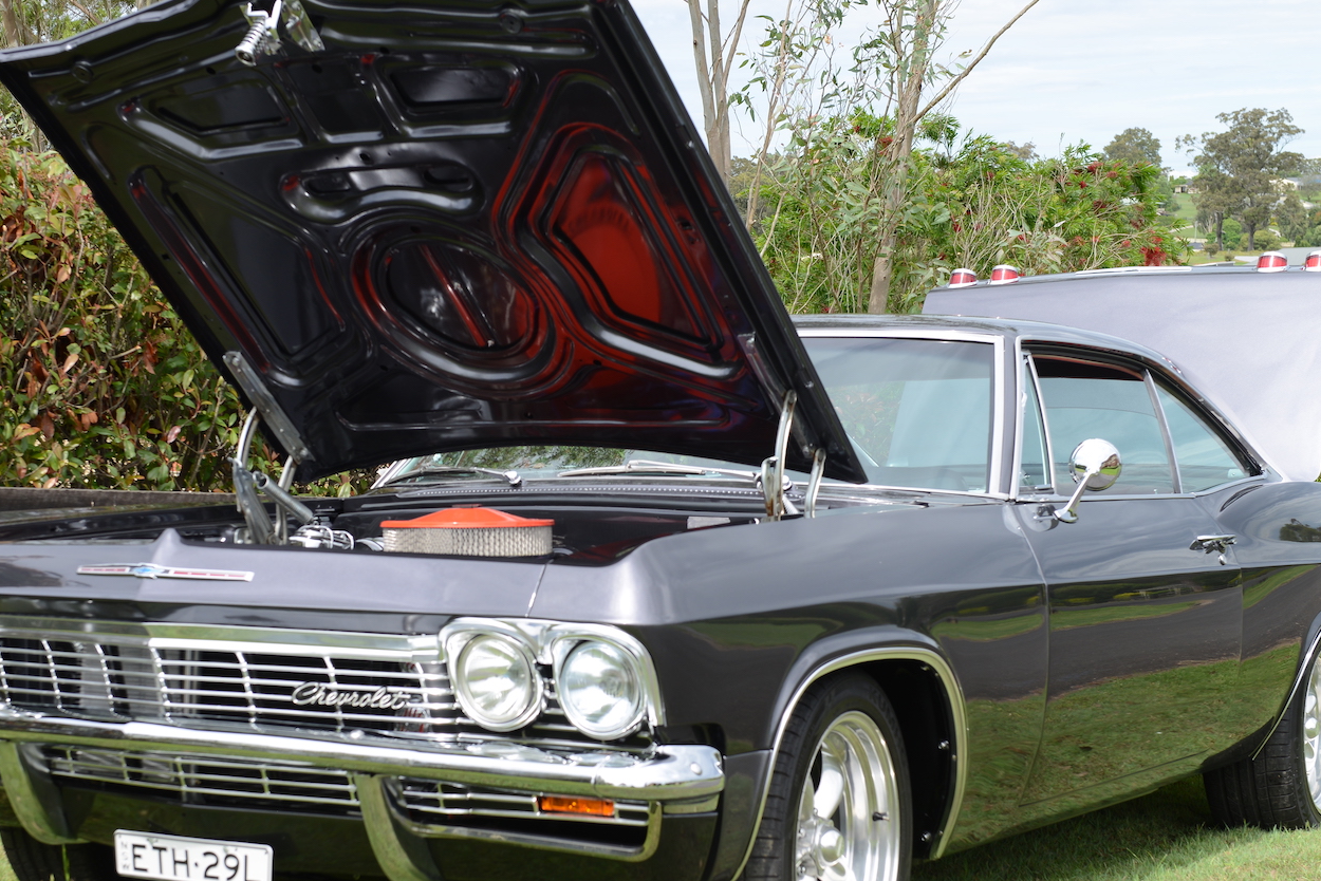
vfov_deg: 21.2
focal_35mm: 64
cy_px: 571
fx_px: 2349
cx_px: 570
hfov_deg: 31.4
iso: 100
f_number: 6.3
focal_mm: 40
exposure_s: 1/200
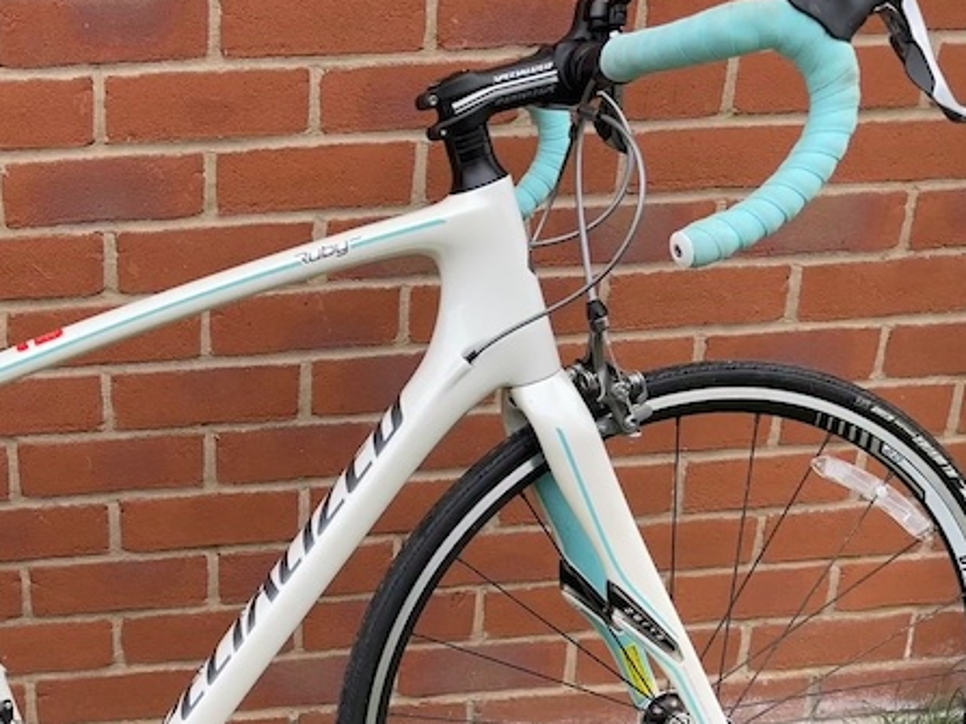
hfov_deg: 40.6
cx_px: 104
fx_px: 1200
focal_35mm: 43
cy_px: 571
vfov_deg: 32.7
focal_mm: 6.86
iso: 64
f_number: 1.78
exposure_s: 1/182
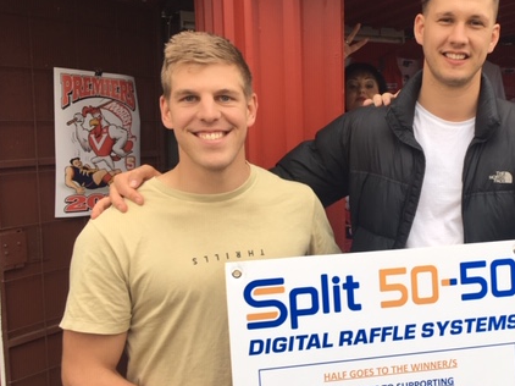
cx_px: 386
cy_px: 203
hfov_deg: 41.7
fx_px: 654
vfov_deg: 32.8
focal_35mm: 44
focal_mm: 4.15
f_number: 2.2
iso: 25
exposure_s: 1/50
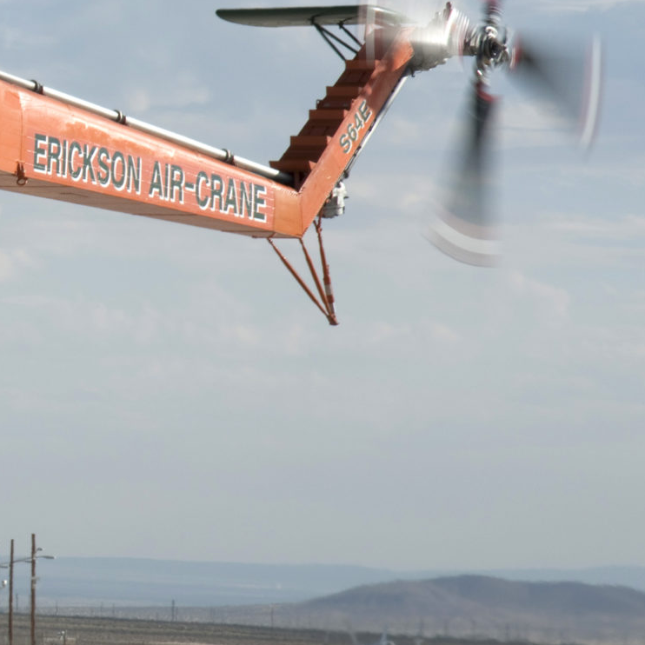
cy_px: 8
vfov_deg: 4.4
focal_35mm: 396
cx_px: -385
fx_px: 8348
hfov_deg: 4.4
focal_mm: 135
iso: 100
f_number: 14
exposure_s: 1/160
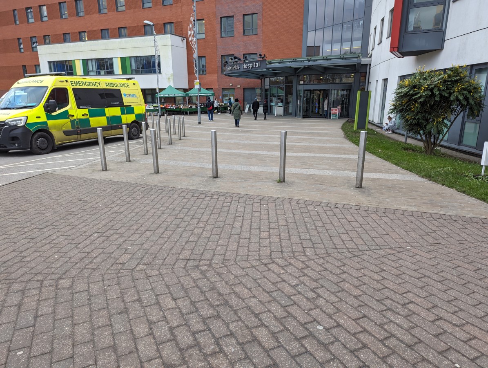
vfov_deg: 56.9
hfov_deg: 71.5
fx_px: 339
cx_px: 244
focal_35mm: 24
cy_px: 184
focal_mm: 6.81
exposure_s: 1/145
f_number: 1.85
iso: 96
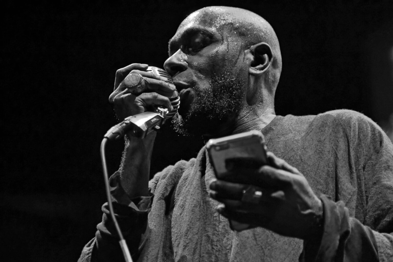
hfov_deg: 14.4
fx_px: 1556
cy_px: 131
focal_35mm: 142
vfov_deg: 9.6
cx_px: 196
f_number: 2.8
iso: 2500
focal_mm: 95
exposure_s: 1/80
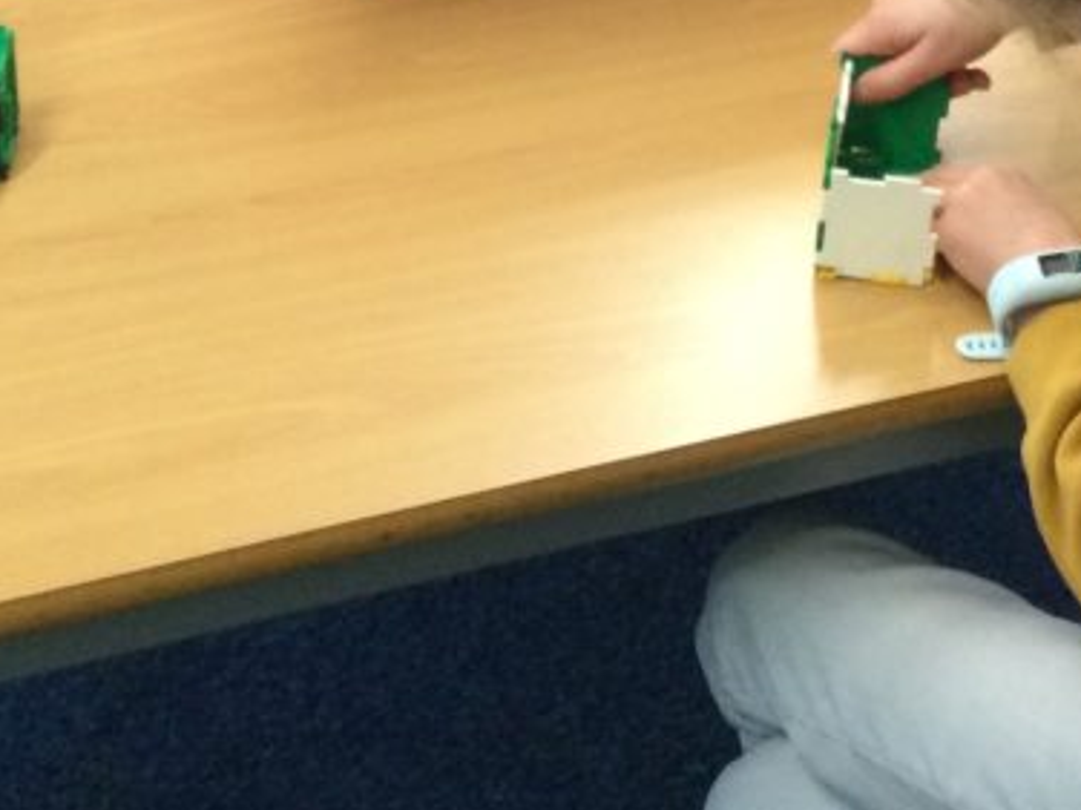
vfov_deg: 13.6
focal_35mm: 104
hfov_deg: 18.9
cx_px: 635
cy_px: -294
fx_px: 3248
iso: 160
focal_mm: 3.3
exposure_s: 1/33
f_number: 2.4
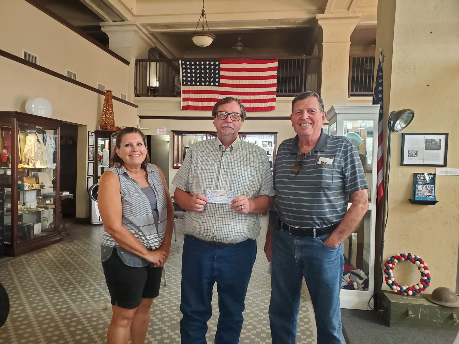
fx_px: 345
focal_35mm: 26
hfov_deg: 67.3
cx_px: 230
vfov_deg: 53.1
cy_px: 172
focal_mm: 4.3
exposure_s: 1/40
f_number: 2.4
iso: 500
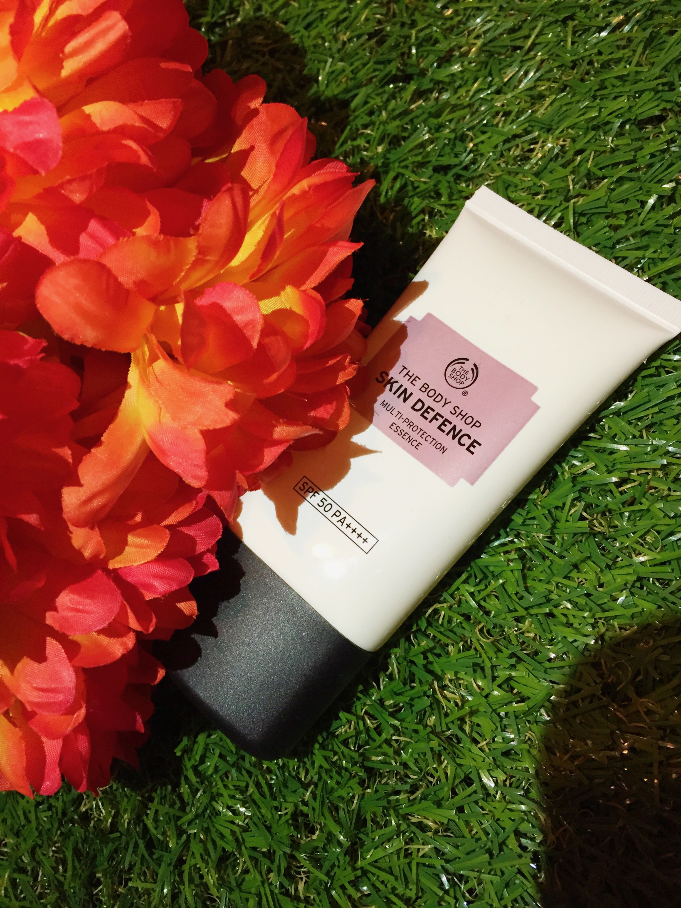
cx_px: 340
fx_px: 761
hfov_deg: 48.2
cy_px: 454
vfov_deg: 61.7
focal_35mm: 29
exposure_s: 1/33
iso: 80
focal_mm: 4.15
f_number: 2.2
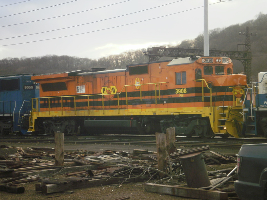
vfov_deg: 16.4
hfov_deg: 21.8
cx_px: 134
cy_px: 100
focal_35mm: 90
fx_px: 694
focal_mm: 15.91
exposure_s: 1/80
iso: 100
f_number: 5.5
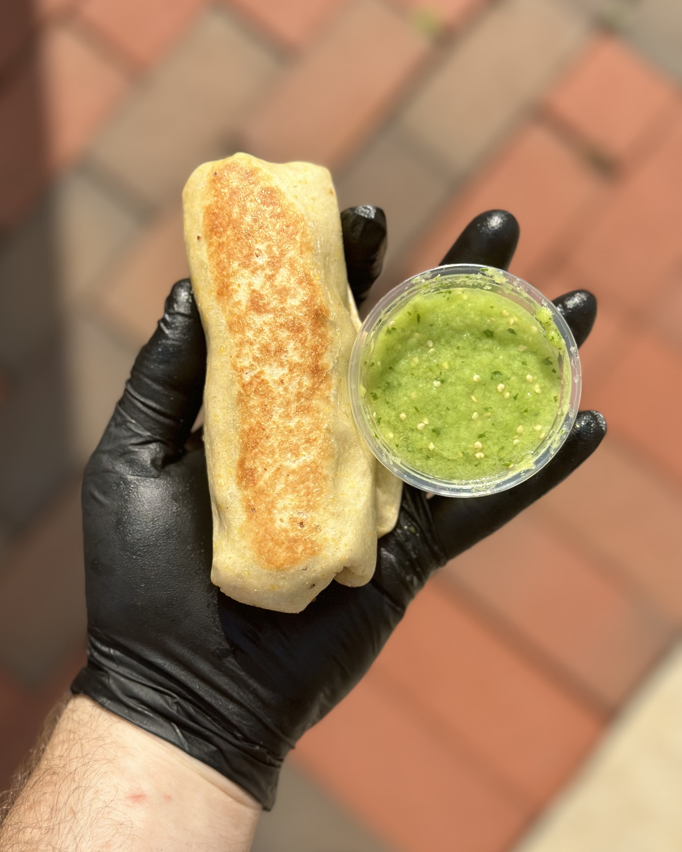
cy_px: 443
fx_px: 1287
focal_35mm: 51
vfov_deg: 36.7
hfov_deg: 29.7
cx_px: 336
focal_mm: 6.86
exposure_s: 1/6623
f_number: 1.78
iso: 80
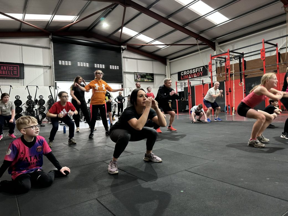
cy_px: 108
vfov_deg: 56.8
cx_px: 144
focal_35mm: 24
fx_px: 200
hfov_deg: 71.6
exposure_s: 1/50
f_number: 1.78
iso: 250
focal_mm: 6.86
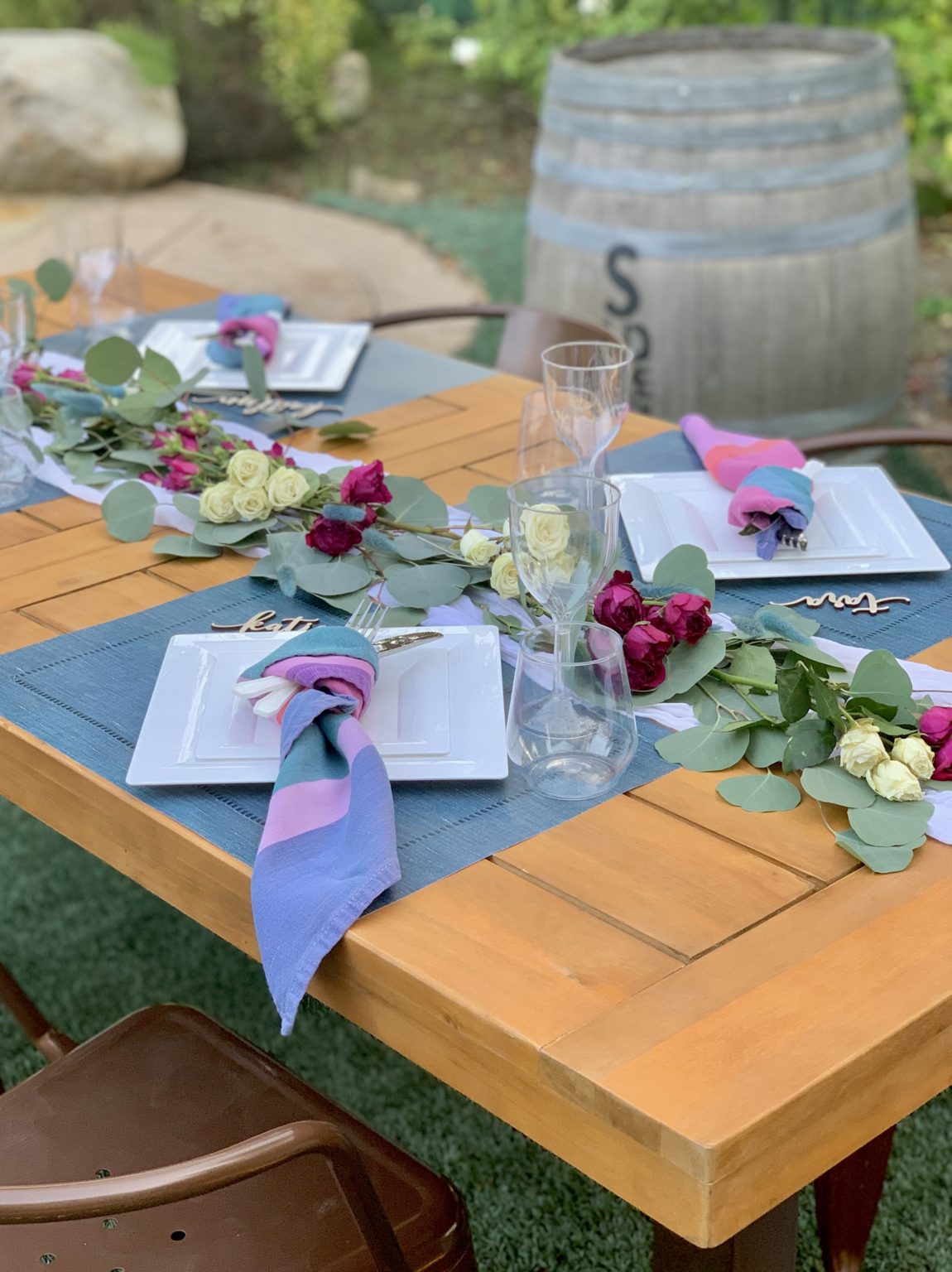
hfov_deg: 28.0
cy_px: 636
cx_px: 476
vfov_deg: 36.8
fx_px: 1909
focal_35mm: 52
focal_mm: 6
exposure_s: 1/120
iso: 100
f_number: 2.4
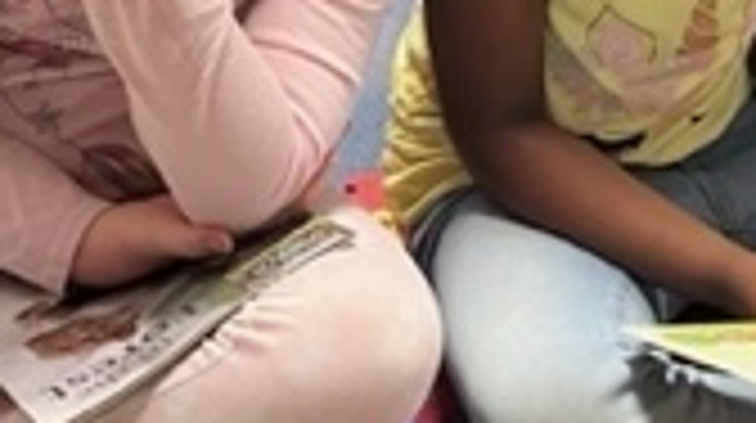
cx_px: 508
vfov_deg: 10.9
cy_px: -108
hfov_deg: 19.8
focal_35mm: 108
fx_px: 2162
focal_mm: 5.1
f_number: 1.6
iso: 250
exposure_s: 1/60
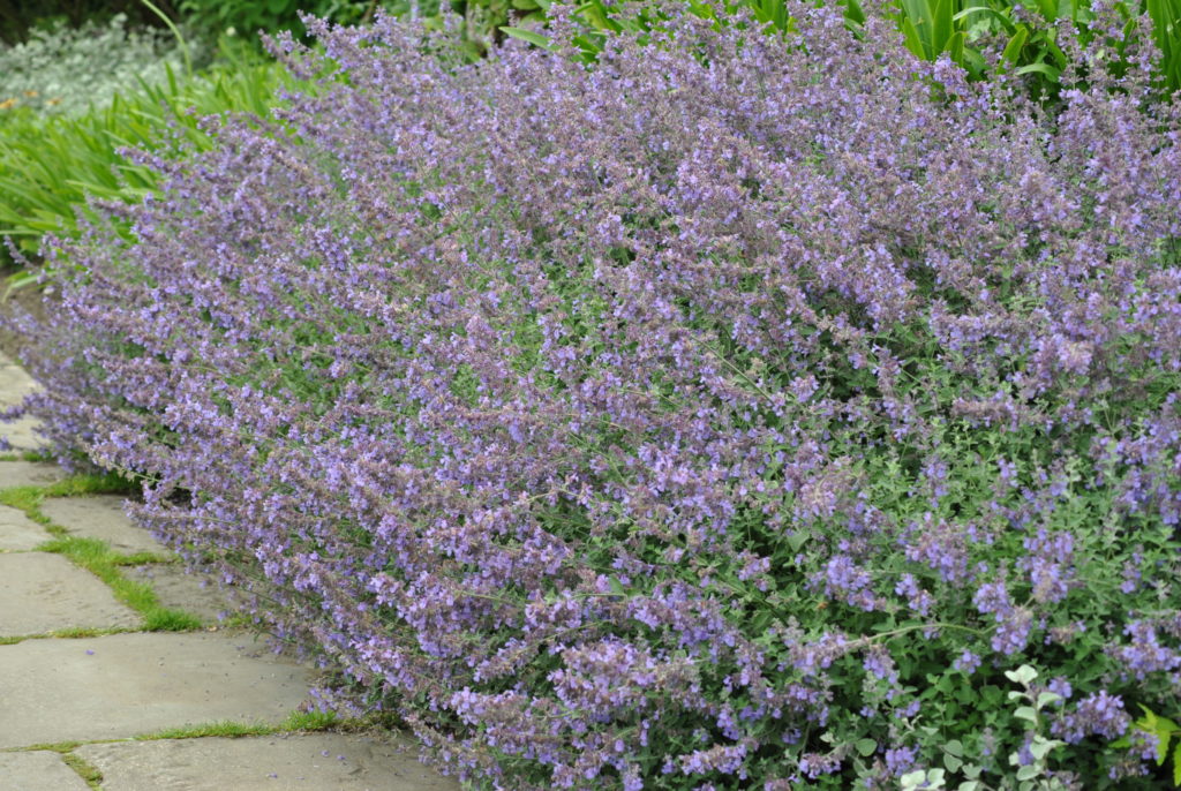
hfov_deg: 19.4
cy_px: 396
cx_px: 590
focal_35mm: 105
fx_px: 3449
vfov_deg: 13.1
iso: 200
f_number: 5
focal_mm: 70
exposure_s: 1/400
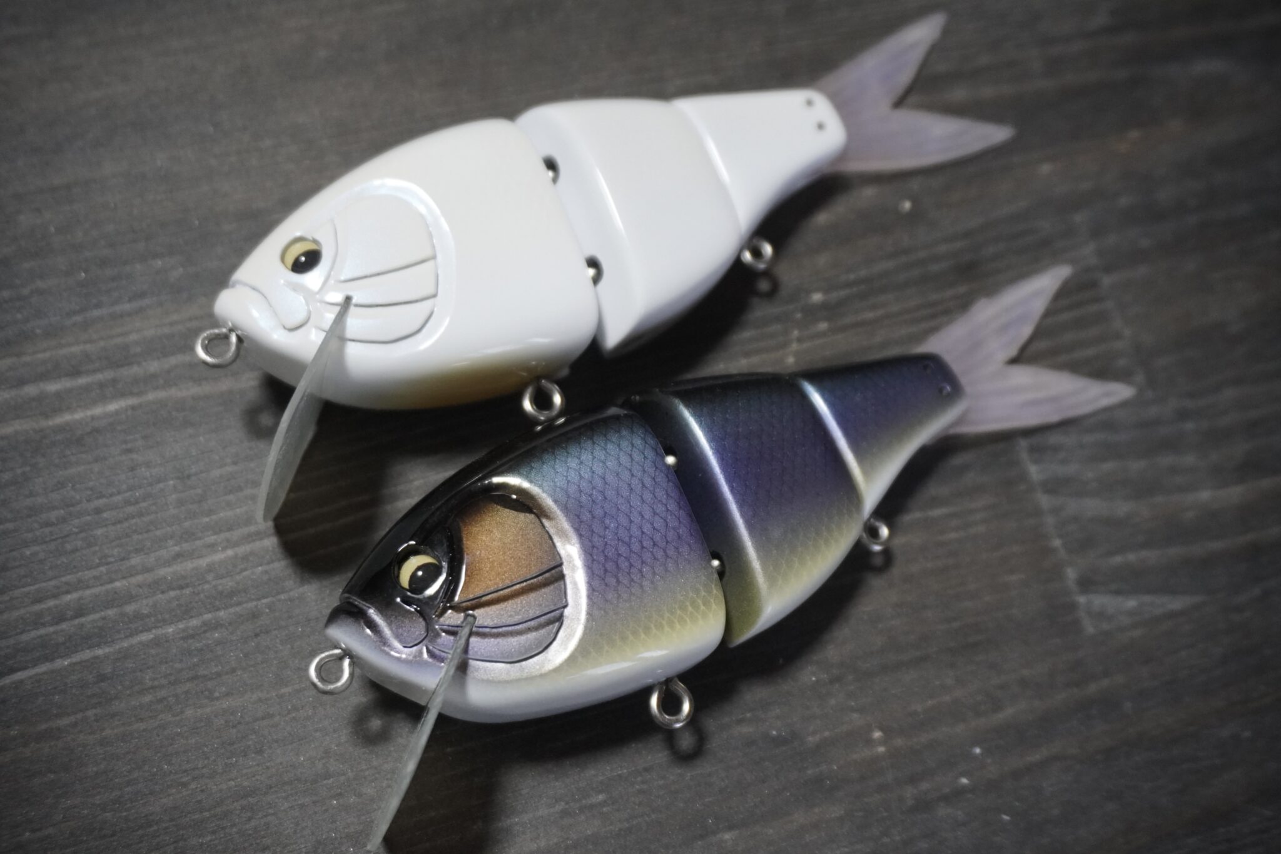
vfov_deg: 33.0
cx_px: 640
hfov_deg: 47.9
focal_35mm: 40
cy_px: 427
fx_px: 1441
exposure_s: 1/160
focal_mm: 27
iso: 2000
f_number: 4.5
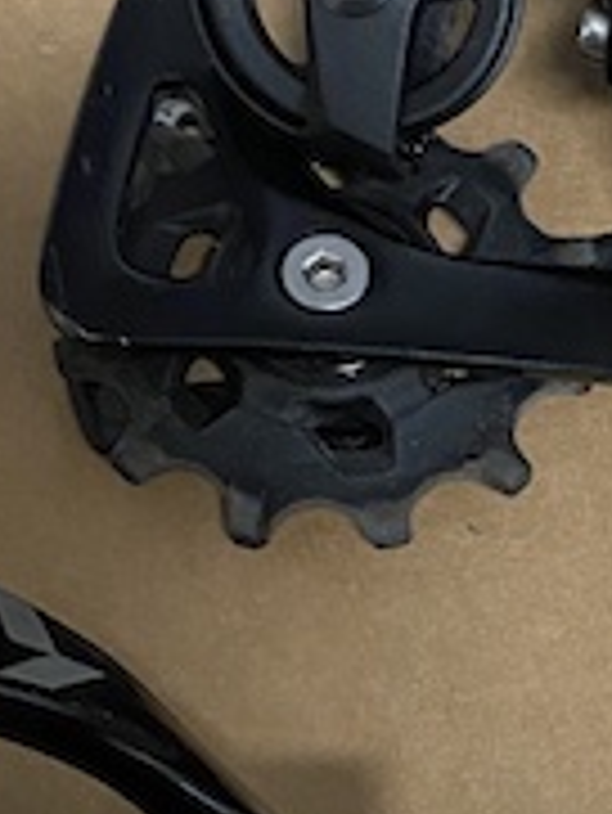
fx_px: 2708
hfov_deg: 12.3
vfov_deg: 16.9
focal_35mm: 115
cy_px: 702
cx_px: 922
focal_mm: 4.25
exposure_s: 1/40
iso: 400
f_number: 1.8
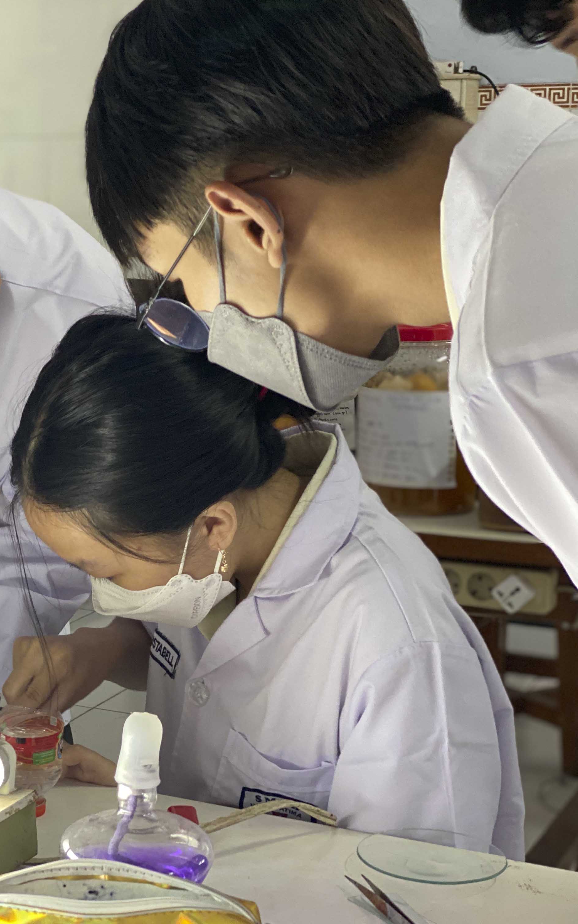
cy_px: 463
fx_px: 1865
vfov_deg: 27.8
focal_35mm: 74
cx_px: -36
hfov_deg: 17.1
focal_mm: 6
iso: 160
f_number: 2
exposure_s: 1/35
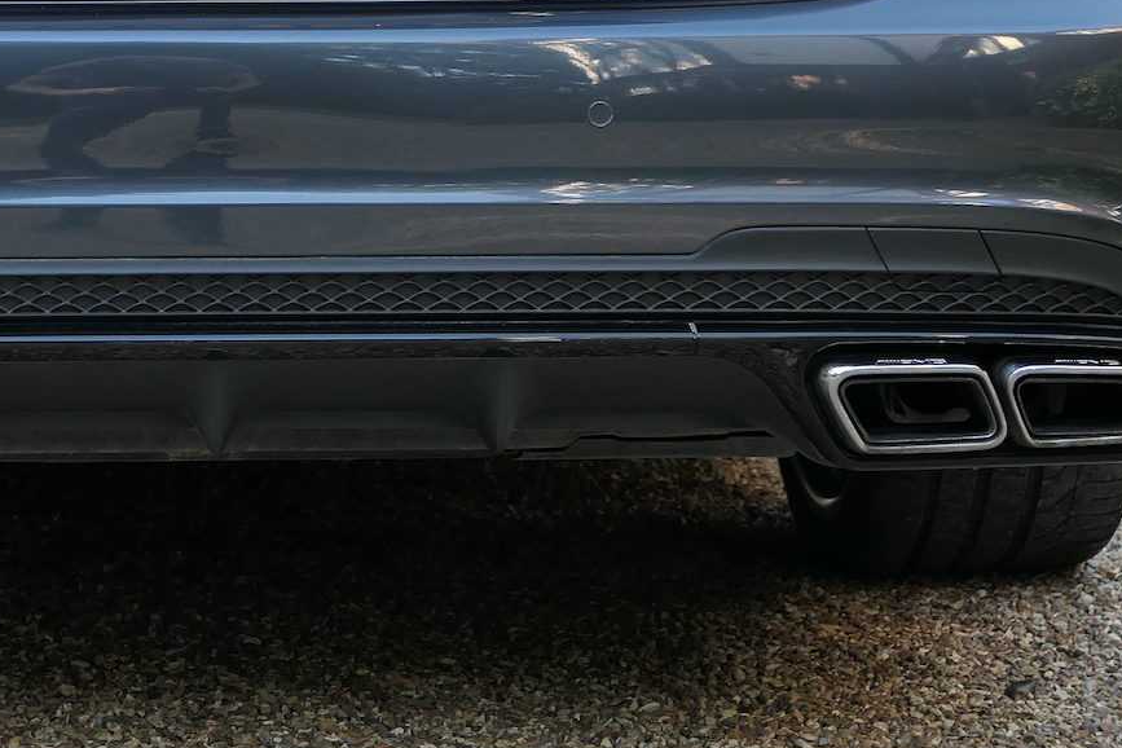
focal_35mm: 113
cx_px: 217
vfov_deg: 11.9
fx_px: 3522
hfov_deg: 17.9
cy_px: -77
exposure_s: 1/100
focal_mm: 17.7
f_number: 2.8
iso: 125
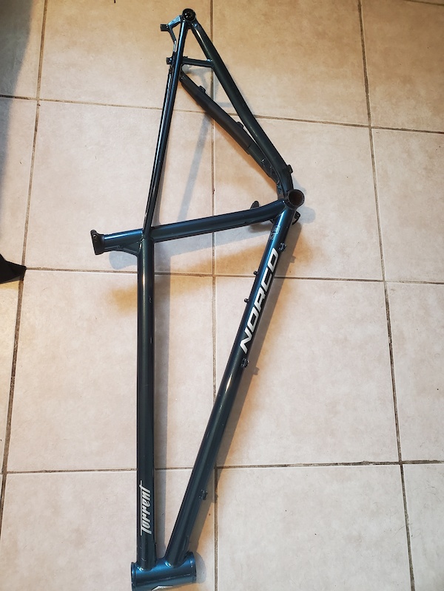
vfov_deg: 67.3
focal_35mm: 26
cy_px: 296
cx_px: 222
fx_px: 445
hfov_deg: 53.1
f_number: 2.4
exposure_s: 1/40
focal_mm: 4.3
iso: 640
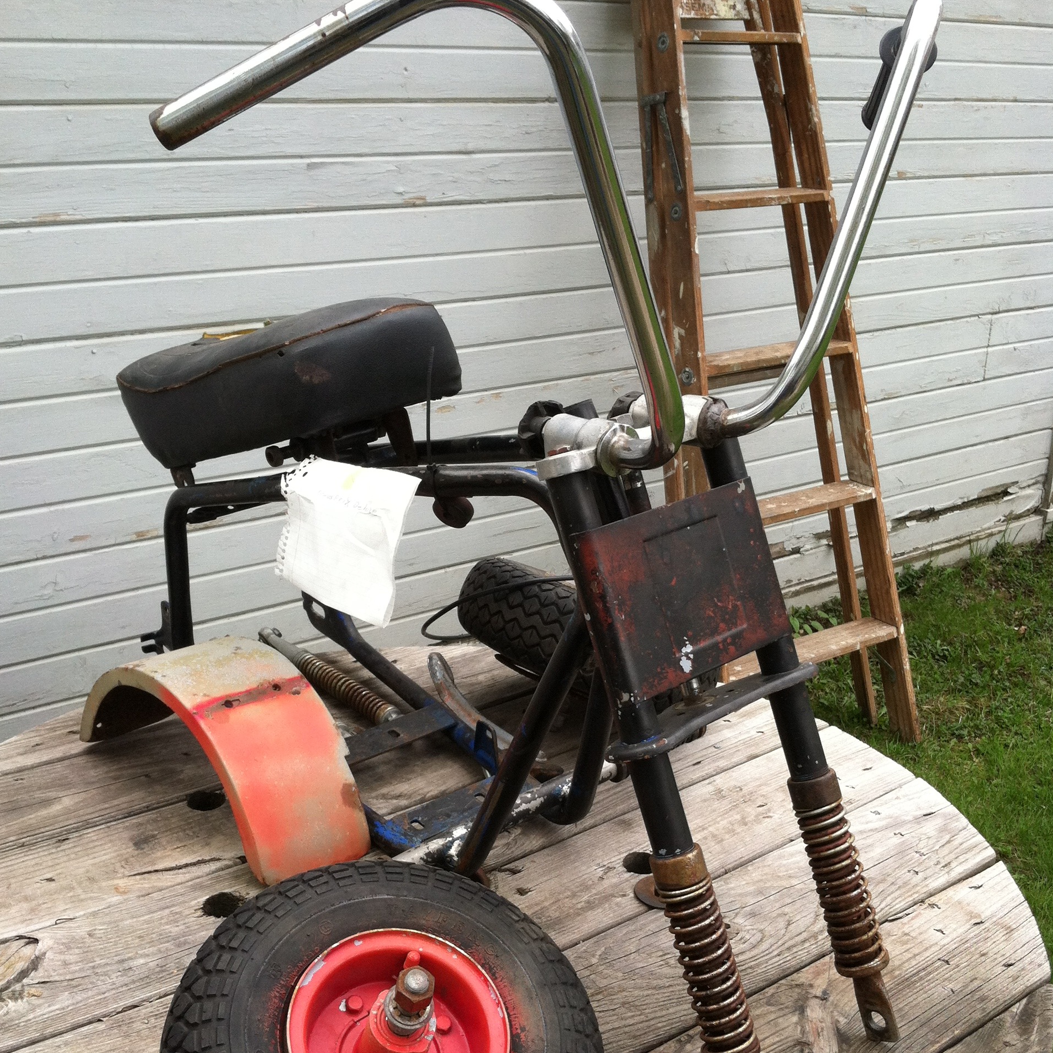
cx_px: 525
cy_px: 609
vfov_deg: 39.9
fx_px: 1445
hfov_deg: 40.0
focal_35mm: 42
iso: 80
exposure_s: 1/417
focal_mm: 3.85
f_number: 2.8
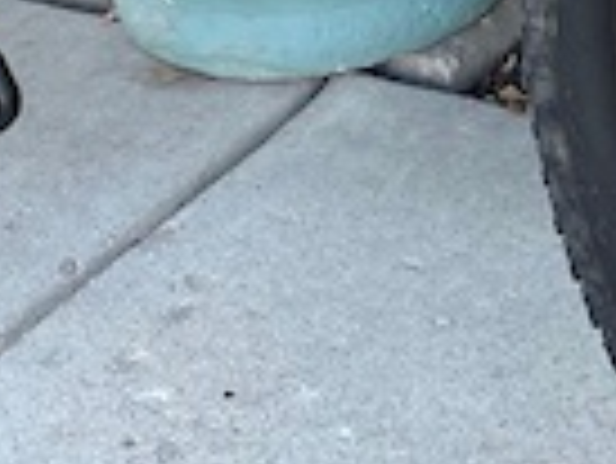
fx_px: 2707
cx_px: 728
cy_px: -455
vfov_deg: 9.2
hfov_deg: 12.7
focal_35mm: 152
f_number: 1.6
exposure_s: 1/158
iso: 32
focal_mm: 4.2
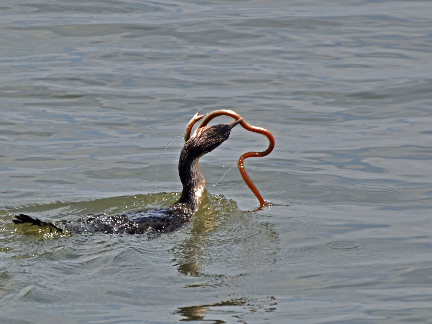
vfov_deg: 2.7
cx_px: 207
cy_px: 162
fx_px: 6926
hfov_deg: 3.6
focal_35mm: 555
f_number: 7.1
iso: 200
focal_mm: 340
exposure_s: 1/1000
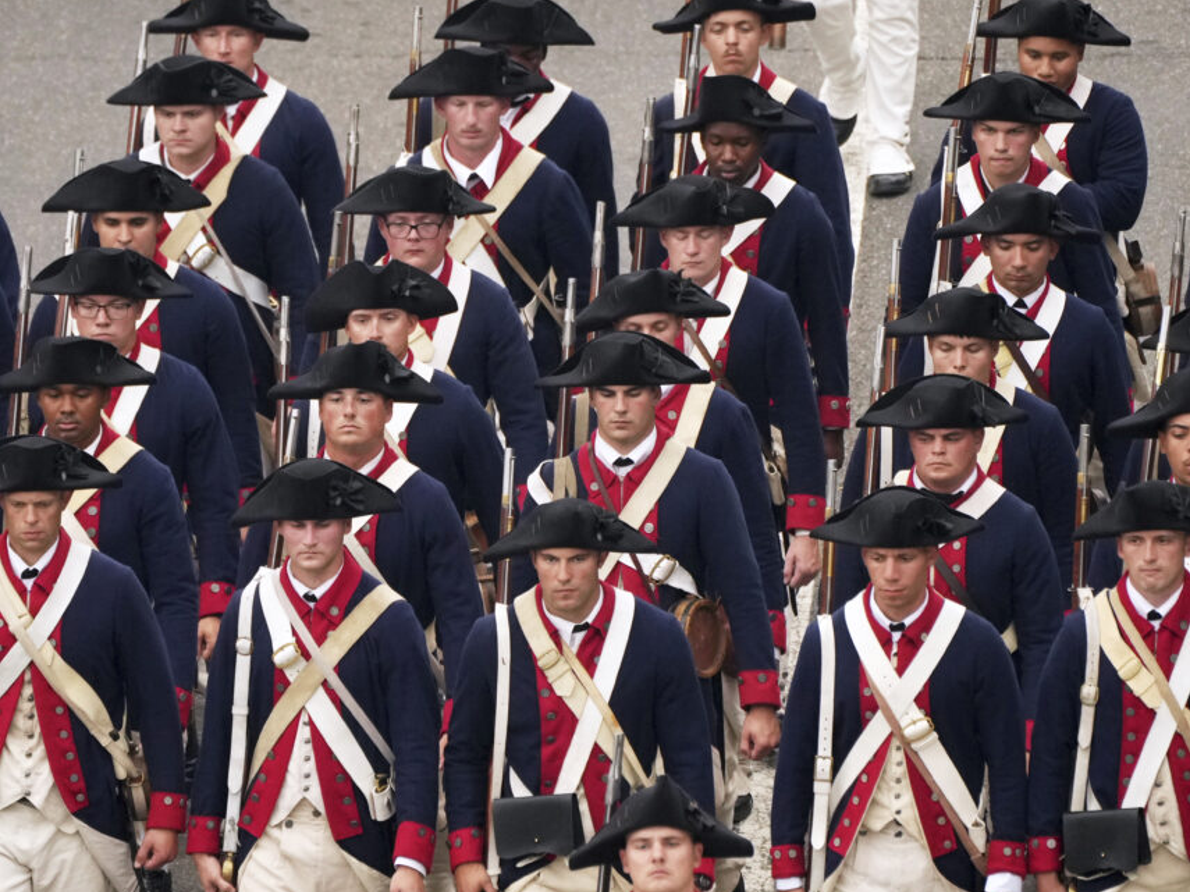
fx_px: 25504
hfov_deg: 2.7
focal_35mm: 742
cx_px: 543
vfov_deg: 2.0
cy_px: 463
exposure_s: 1/1000
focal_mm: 400
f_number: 7.1
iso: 2000
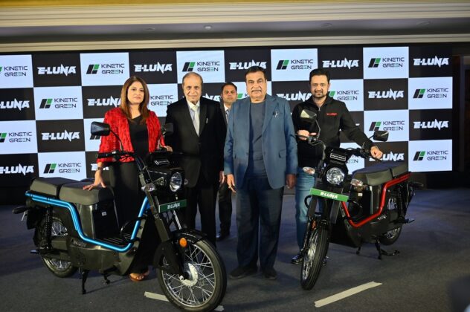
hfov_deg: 64.6
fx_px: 372
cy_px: 156
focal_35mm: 28
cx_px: 235
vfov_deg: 45.6
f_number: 4
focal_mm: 28.5
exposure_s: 1/125
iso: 320
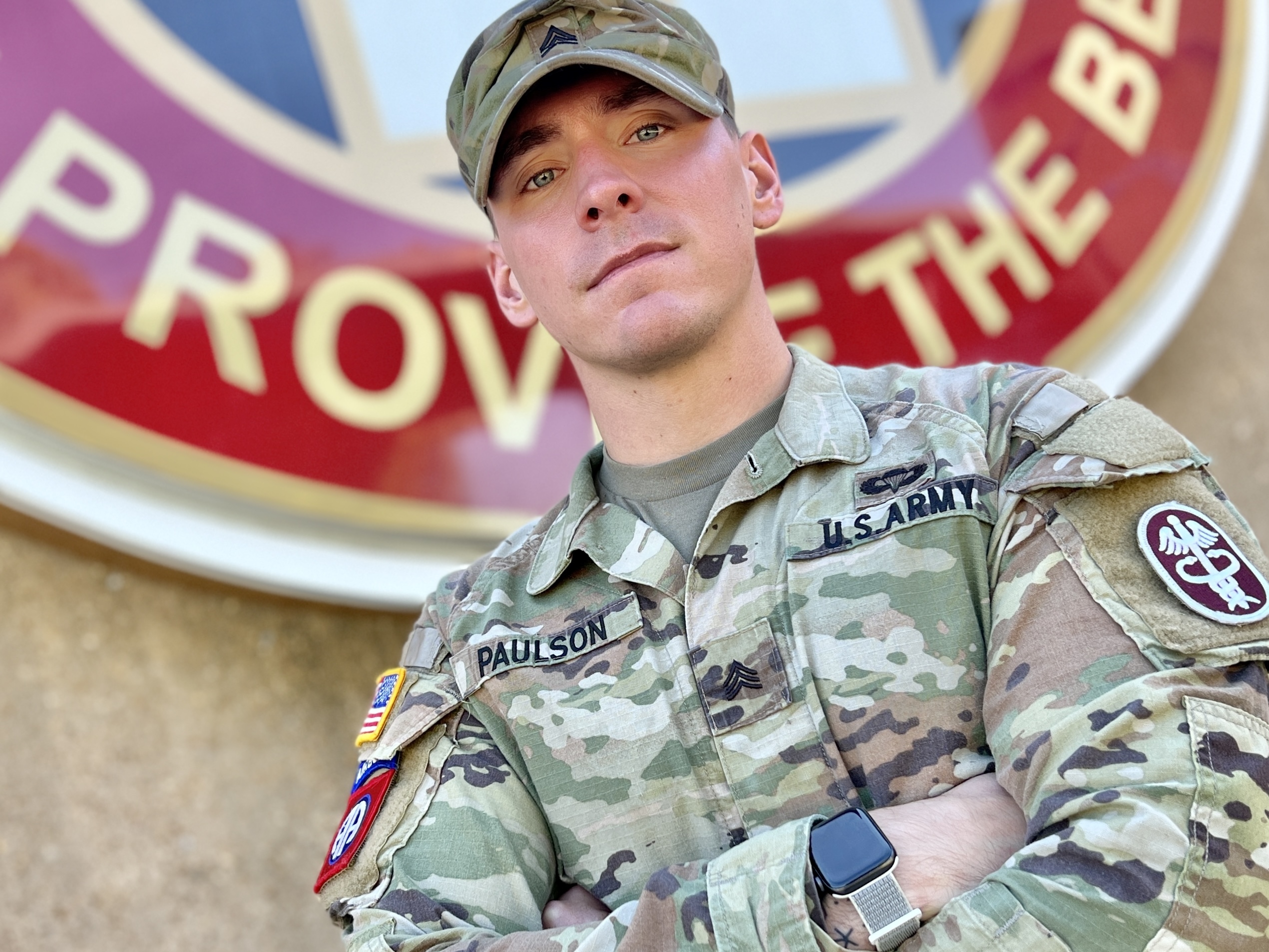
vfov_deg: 53.1
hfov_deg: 67.3
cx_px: 634
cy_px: 476
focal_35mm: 26
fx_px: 953
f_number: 1.5
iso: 50
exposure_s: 1/419
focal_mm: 5.7
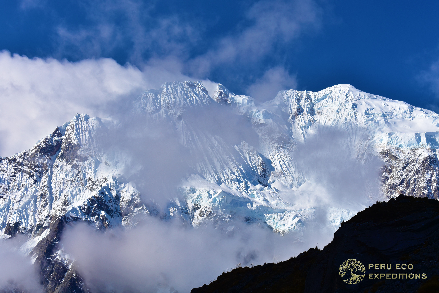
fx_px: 1006
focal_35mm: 82
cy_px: 146
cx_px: 220
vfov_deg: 16.6
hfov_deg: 24.6
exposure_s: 1/320
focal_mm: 55
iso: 100
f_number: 10
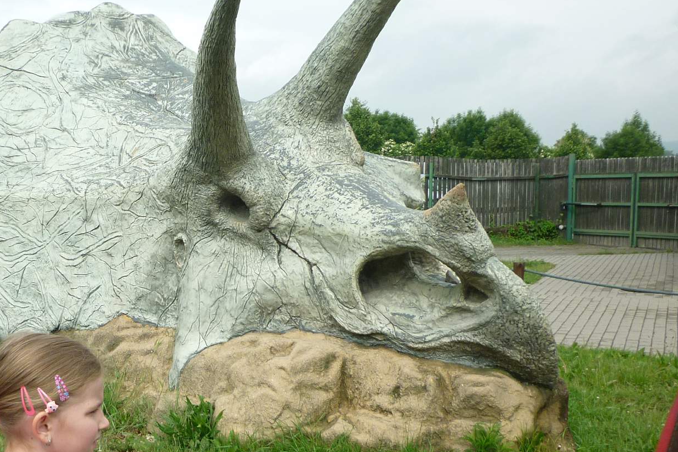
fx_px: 1054
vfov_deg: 23.9
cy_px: 341
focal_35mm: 56
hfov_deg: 34.6
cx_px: 144
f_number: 8
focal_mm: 5.5
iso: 100
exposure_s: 1/125
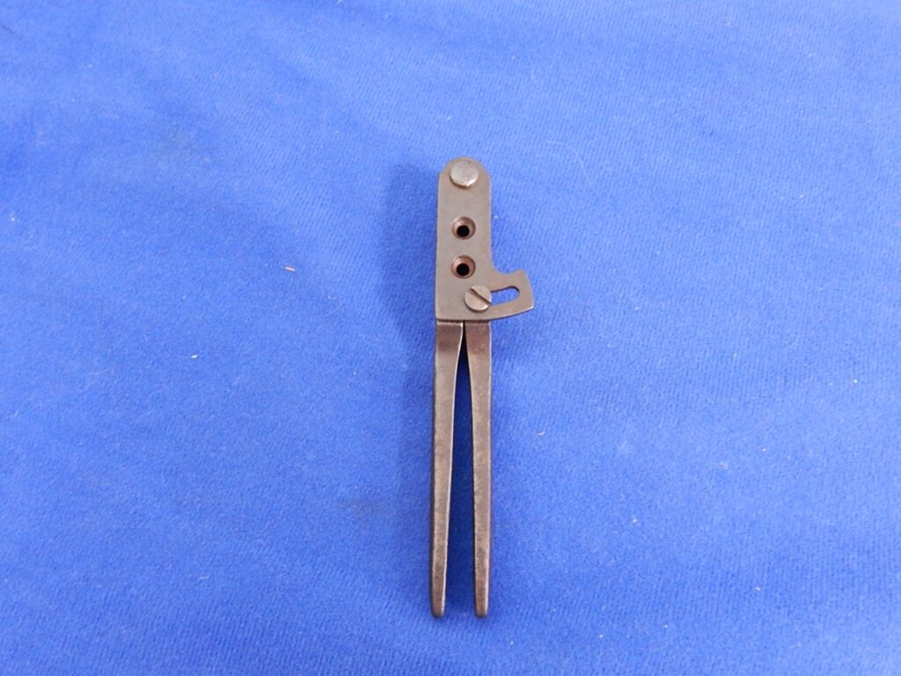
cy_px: 338
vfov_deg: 45.4
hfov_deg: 58.4
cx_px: 450
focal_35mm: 31
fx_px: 807
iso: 560
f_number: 3.2
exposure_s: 1/8
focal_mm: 5.6
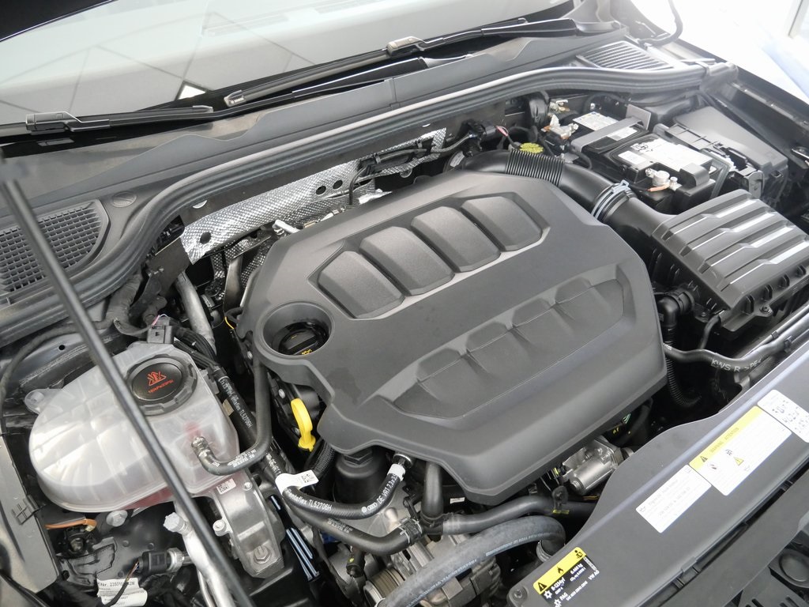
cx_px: 404
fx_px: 561
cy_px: 304
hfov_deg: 71.6
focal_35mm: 24
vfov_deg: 56.8
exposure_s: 1/25
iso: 3200
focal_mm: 12
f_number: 3.5
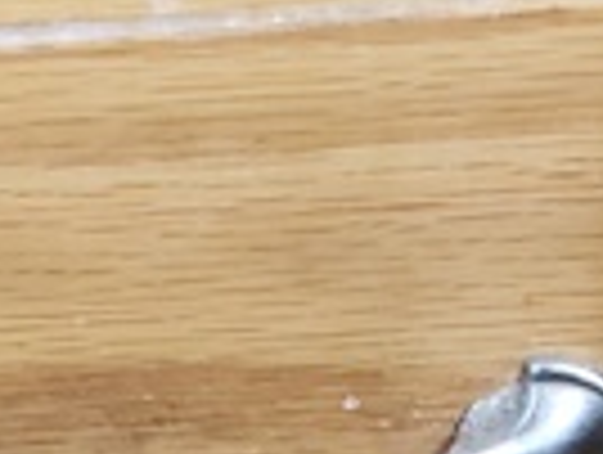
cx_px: 954
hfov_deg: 12.0
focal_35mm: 155
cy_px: 1344
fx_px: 2705
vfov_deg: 8.2
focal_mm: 4.3
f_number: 1.5
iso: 250
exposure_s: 1/12
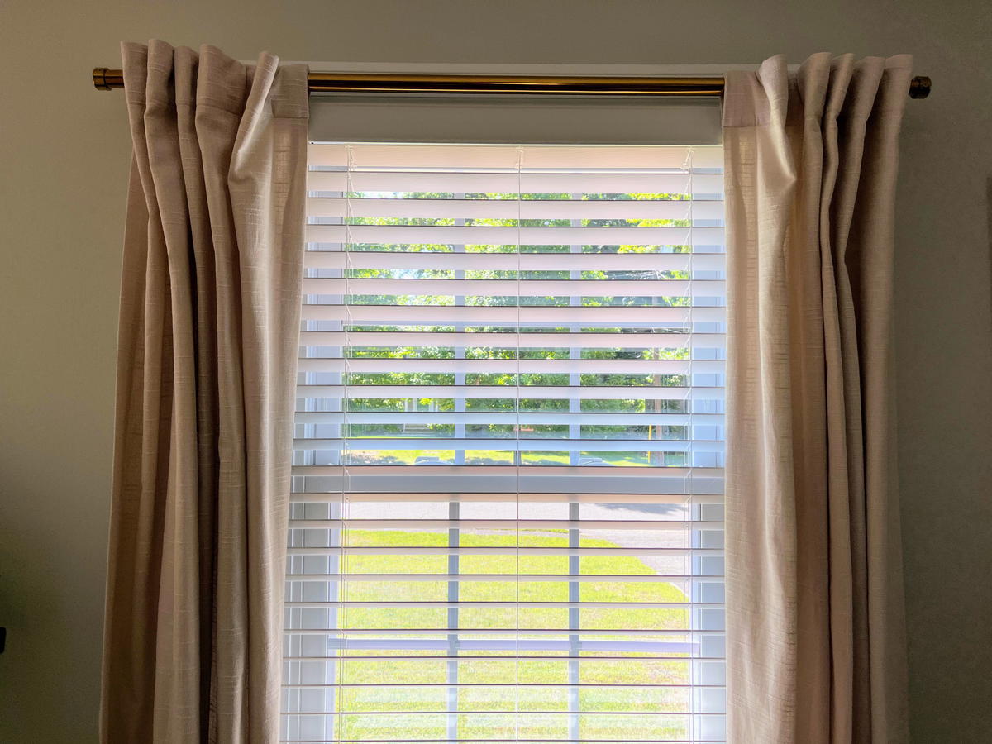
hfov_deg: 67.3
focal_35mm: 26
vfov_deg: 53.1
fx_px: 745
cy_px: 372
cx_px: 496
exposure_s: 1/263
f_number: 1.6
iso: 40
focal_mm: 5.1
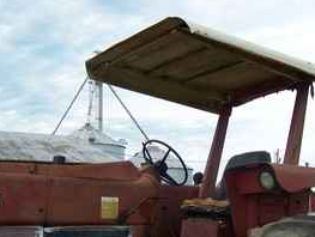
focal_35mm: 47
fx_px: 428
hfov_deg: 40.0
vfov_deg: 30.8
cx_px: 202
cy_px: 150
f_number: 3.4
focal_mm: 5.6
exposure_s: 1/350
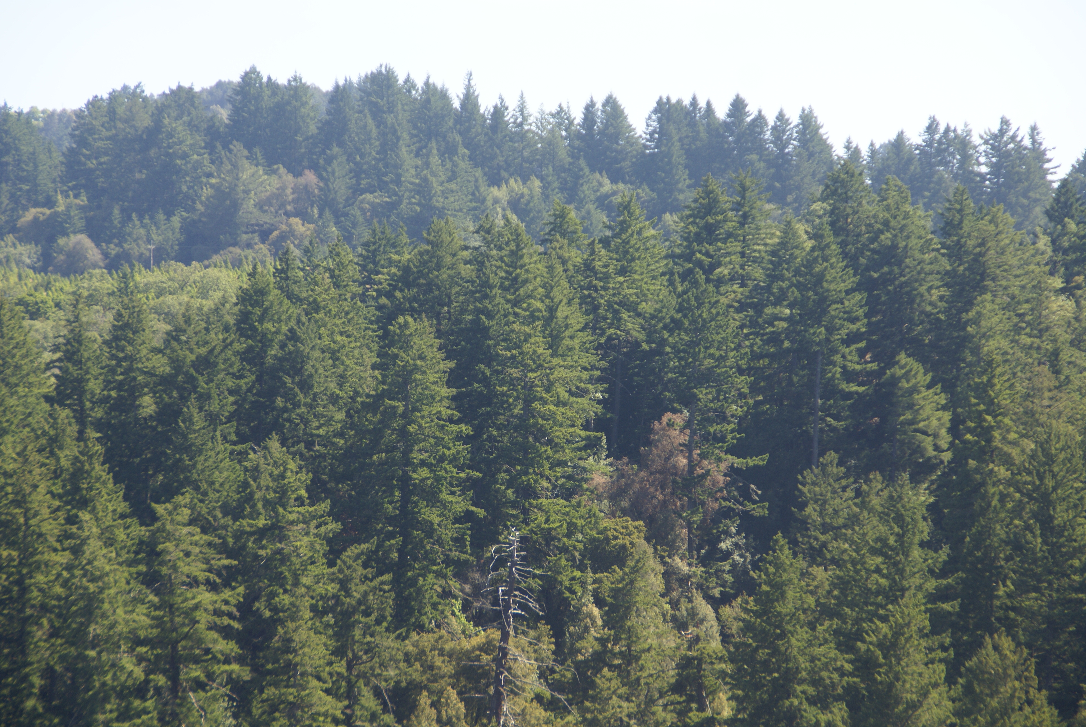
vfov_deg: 7.7
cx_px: 543
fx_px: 5436
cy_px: 364
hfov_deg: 11.4
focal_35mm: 180
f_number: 6.3
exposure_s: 1/200
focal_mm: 120
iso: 100
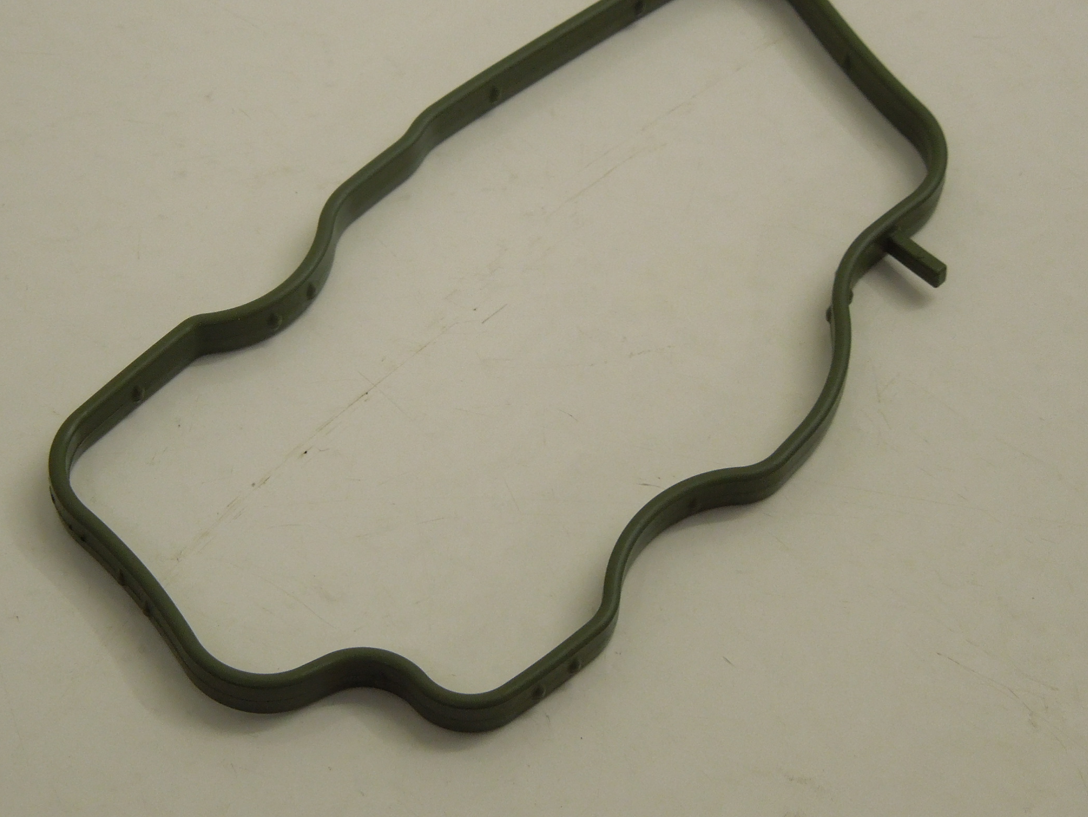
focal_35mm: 111
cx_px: 459
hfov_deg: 17.7
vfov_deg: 13.3
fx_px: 3489
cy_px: 313
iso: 400
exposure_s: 1/50
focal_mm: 16
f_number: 4.6
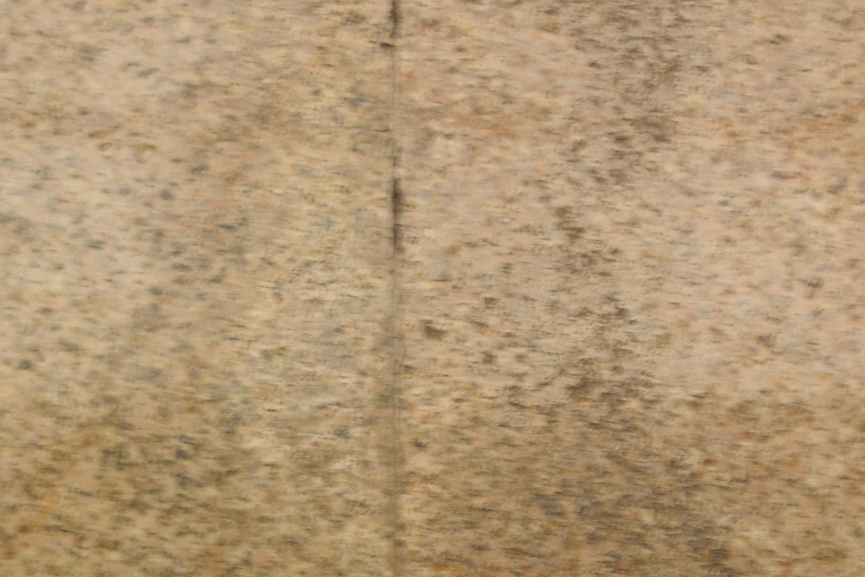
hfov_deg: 12.3
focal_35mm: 167
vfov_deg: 8.2
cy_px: 467
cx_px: 389
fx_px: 4012
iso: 64
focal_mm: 21.3
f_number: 4.6
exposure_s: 1/12.6
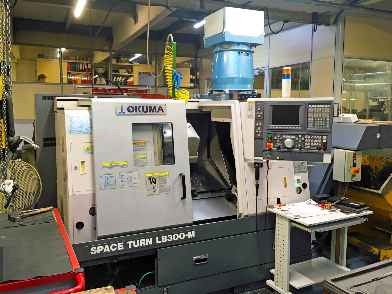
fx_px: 328
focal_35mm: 29
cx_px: 196
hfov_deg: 61.7
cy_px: 147
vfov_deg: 48.2
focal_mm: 4.15
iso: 100
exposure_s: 1/33
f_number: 2.2
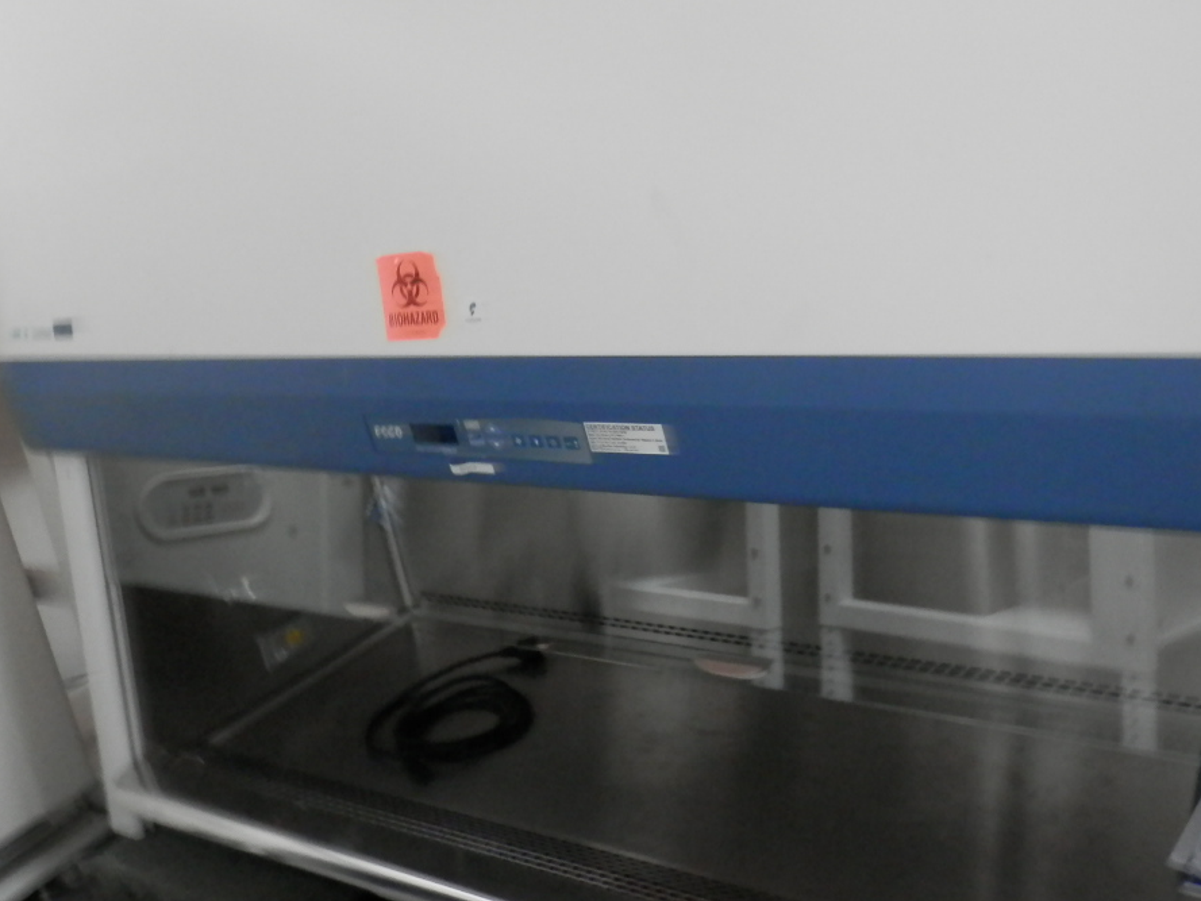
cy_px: 323
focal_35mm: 36
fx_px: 1249
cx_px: 731
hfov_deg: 51.0
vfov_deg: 39.3
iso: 400
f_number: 3
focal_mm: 4.5
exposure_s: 1/4
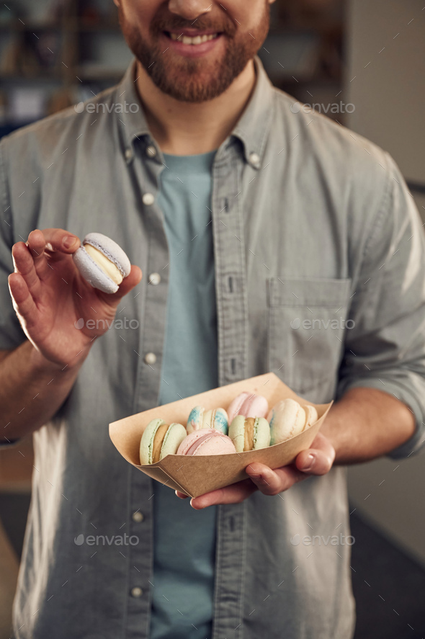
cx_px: 212
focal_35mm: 60
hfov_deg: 22.6
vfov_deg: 33.4
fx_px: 1064
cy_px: 320
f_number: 3.5
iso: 1600
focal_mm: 60
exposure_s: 1/320
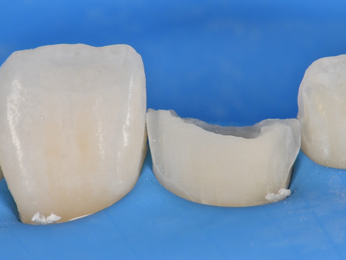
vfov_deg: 8.7
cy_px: 130
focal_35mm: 171
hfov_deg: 11.6
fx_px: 1709
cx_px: 158
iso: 200
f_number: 32
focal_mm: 105
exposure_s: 1/160
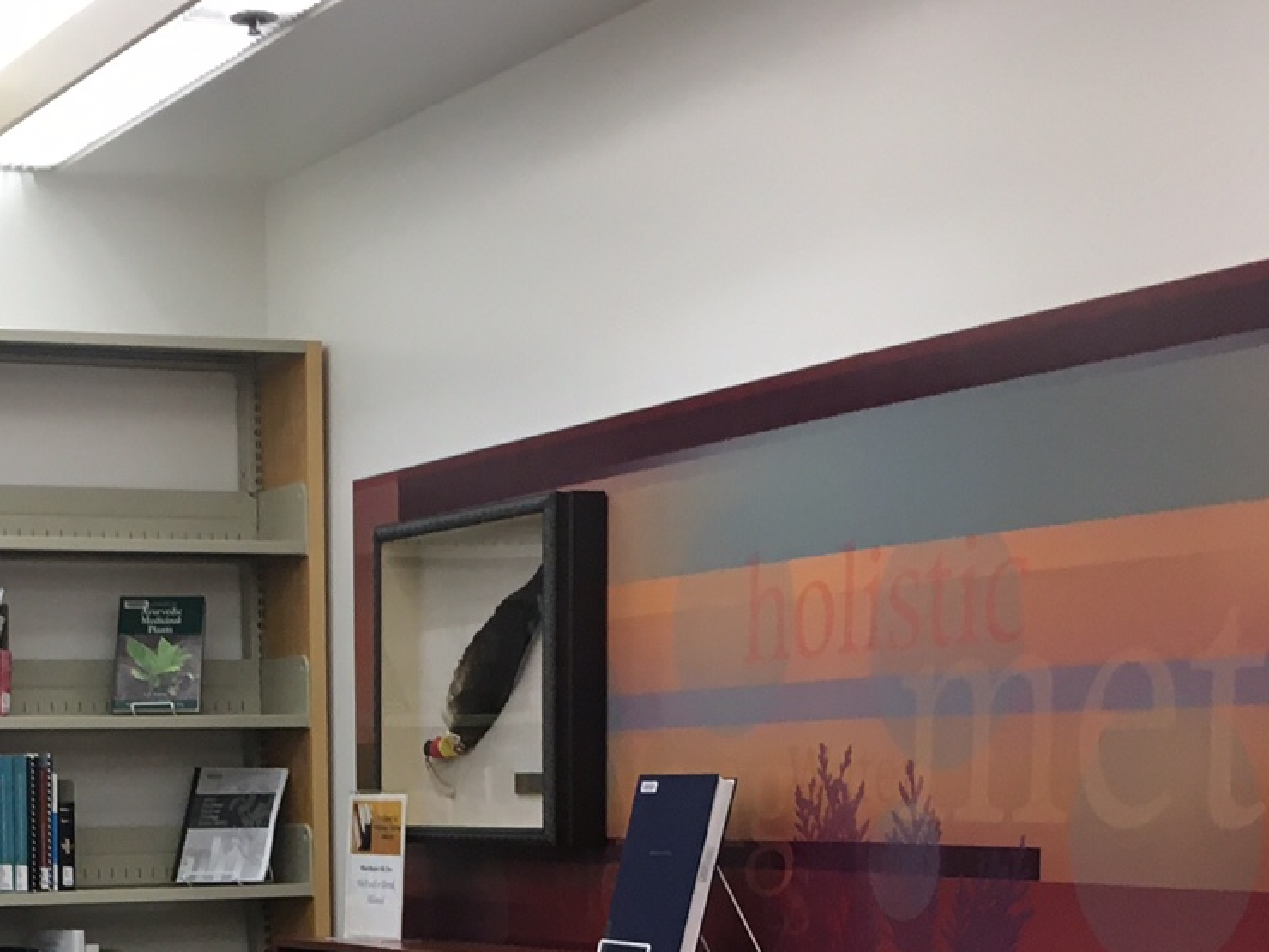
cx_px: 240
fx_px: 2896
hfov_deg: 24.3
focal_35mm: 79
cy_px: 1238
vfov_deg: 17.5
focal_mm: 4.15
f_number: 2.2
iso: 64
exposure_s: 1/30
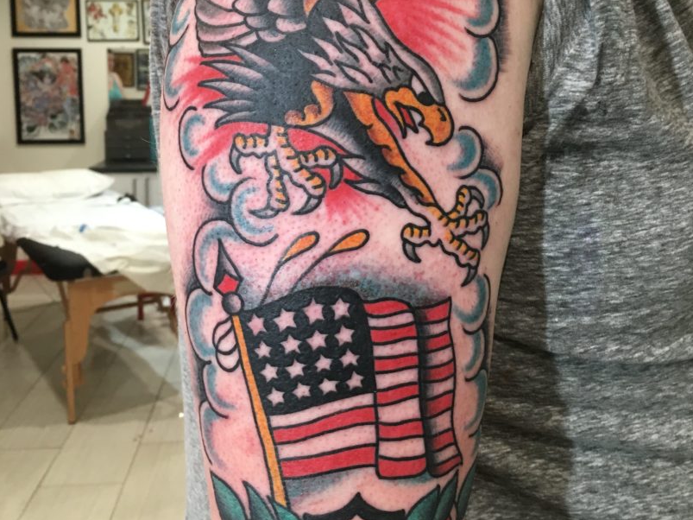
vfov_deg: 36.4
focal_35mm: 39
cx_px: 347
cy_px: 174
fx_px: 781
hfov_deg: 47.9
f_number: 2.2
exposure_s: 1/30
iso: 100
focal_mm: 4.15
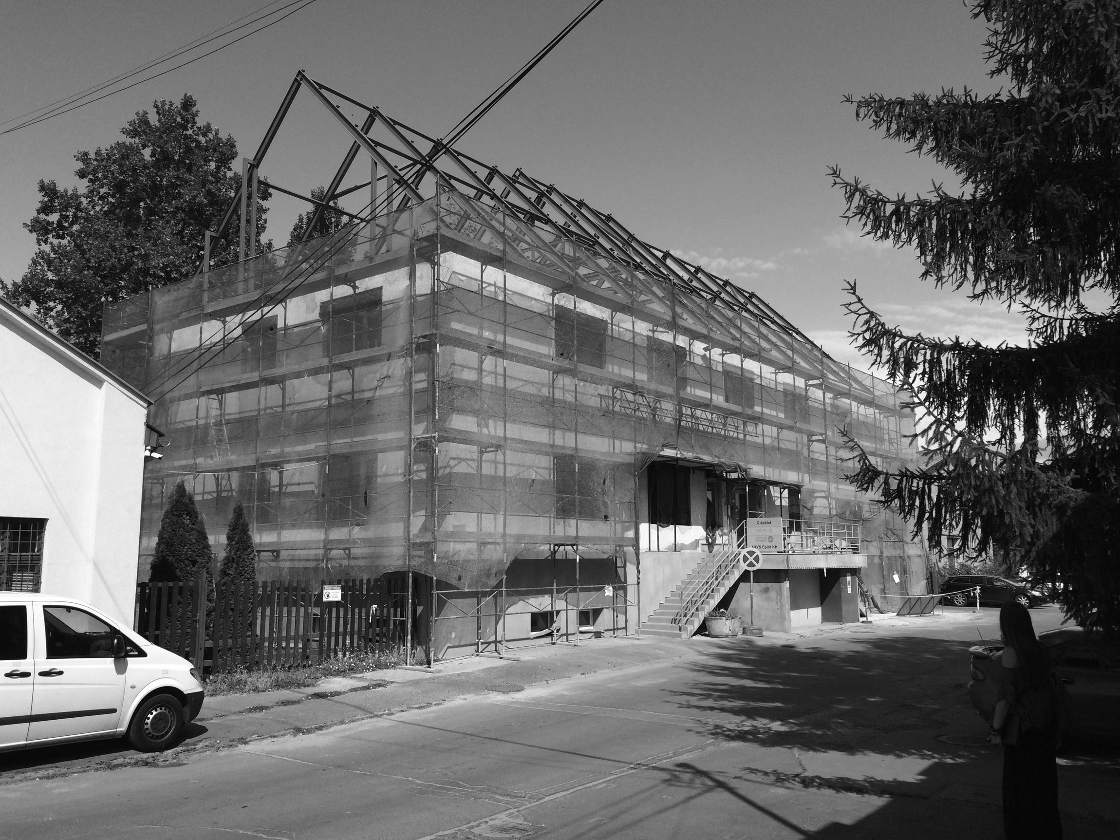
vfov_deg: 48.2
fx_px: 938
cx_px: 560
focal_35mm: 29
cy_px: 420
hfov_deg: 61.7
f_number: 2.2
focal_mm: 4.15
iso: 32
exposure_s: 1/2740
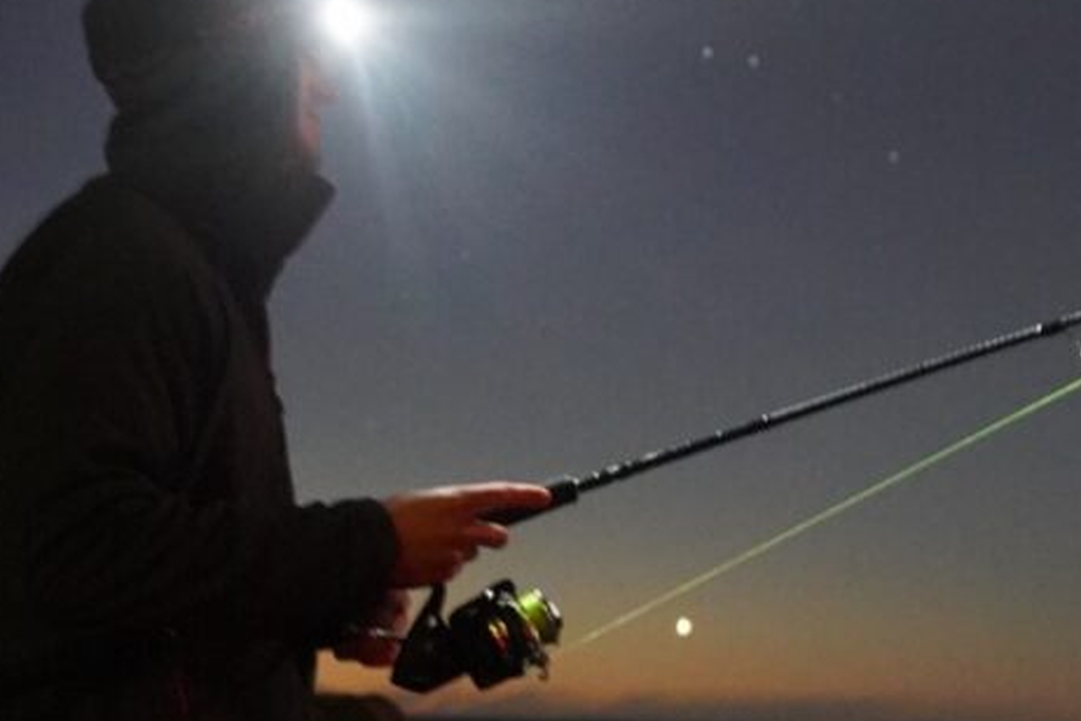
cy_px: 564
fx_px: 2792
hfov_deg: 21.6
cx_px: 863
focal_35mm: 93
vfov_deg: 14.6
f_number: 2.8
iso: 12800
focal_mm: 28
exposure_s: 1
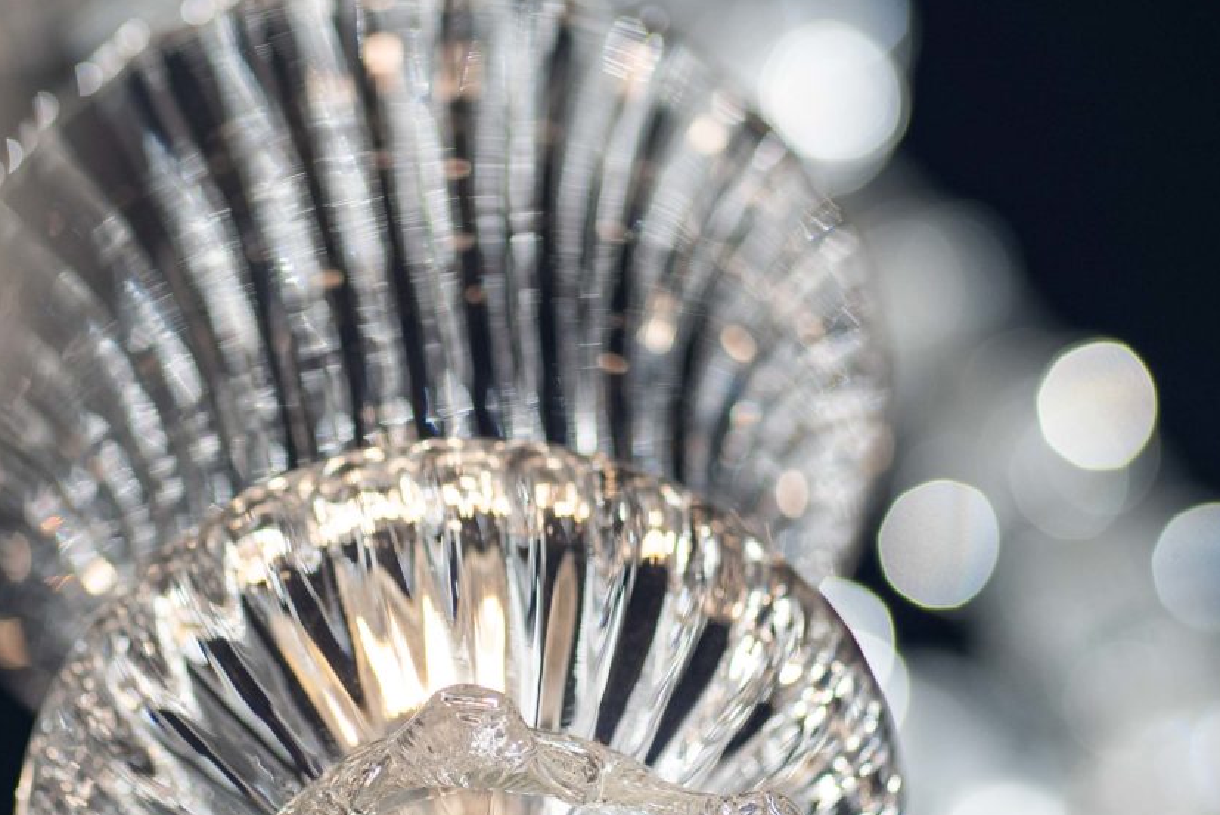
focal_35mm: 226
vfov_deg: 6.1
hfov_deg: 9.1
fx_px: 7661
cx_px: 333
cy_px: 454
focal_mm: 85
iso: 200
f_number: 2.2
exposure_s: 1/400
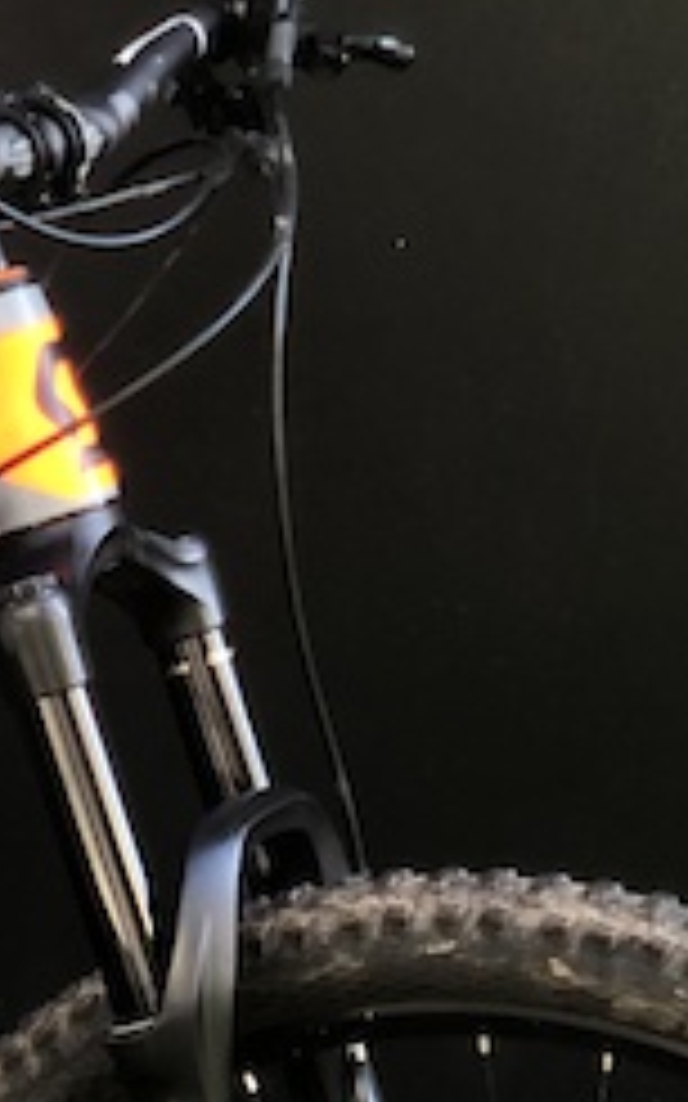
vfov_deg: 11.5
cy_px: 1053
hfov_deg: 7.2
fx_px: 5403
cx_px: -396
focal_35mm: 180
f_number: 2.4
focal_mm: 6
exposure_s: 1/60
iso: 64
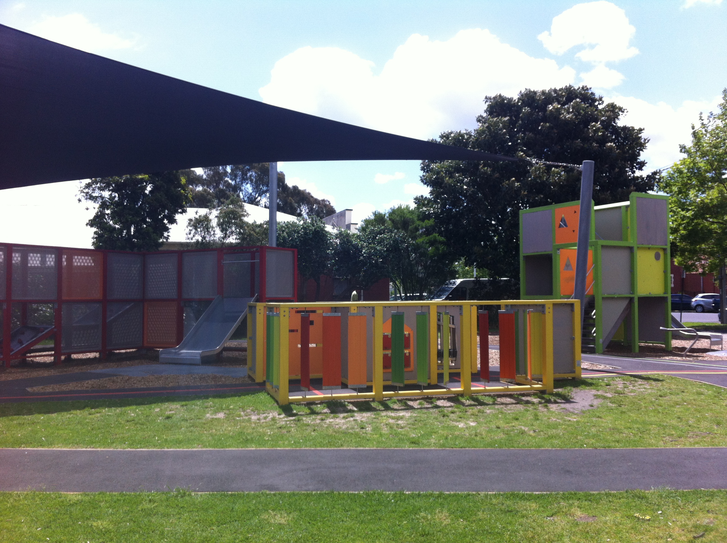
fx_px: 734
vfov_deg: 40.6
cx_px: 364
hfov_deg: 52.7
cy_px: 272
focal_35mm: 35
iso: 80
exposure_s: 1/1005
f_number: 2.8
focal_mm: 3.85
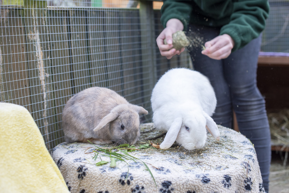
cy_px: 96
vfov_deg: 27.0
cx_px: 144
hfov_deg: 39.6
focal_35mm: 50
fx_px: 402
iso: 500
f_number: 3.5
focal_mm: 50
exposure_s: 1/320
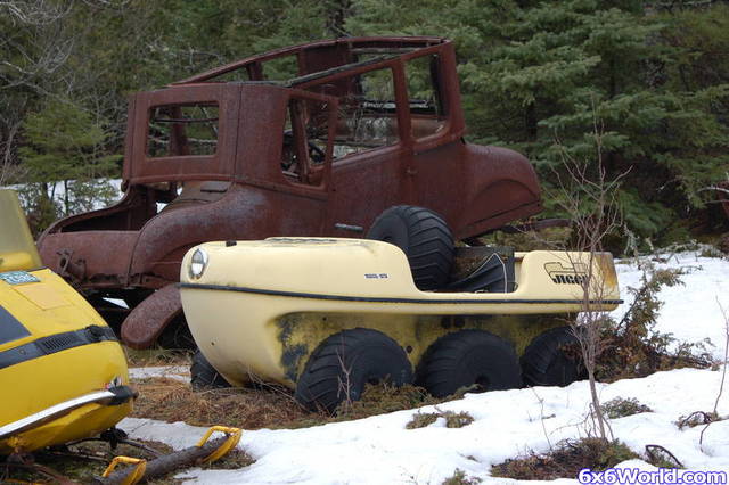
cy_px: 242
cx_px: 364
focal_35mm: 105
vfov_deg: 13.0
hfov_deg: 19.5
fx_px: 2125
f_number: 5.6
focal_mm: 70
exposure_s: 1/500
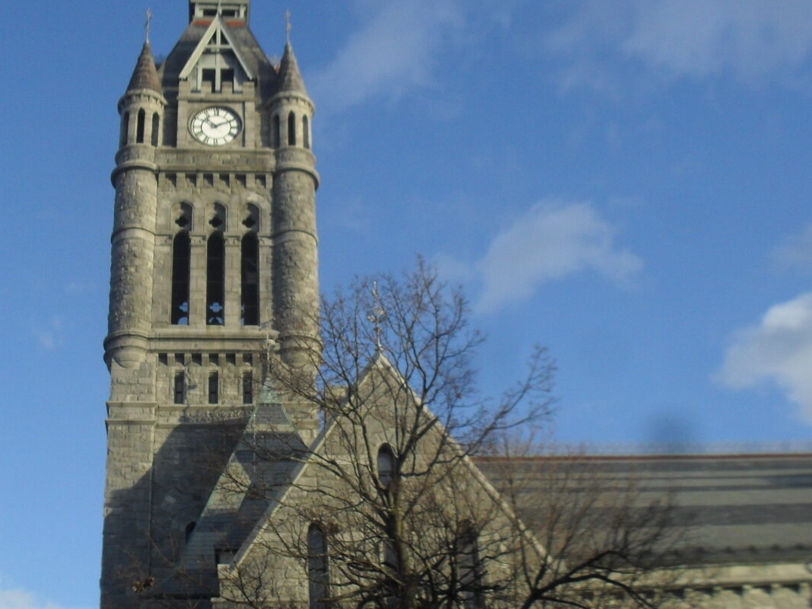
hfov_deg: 38.2
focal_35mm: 50
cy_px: 329
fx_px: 1173
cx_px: 402
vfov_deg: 29.1
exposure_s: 1/90
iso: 100
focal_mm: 6.3
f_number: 8.4
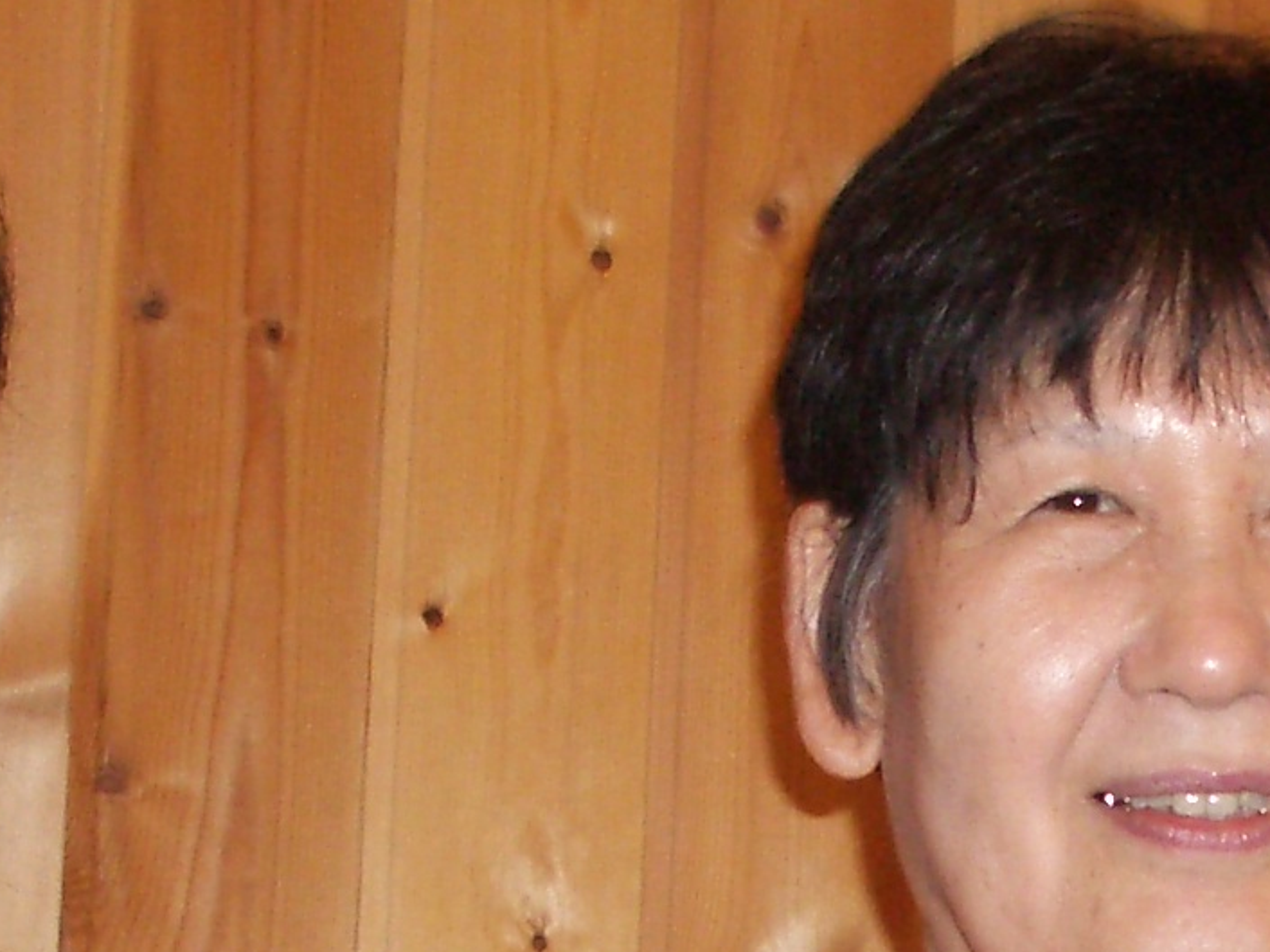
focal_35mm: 127
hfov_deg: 15.4
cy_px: 1004
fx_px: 4658
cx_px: 1065
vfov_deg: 11.5
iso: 200
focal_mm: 5.8
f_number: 2.6
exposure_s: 1/60
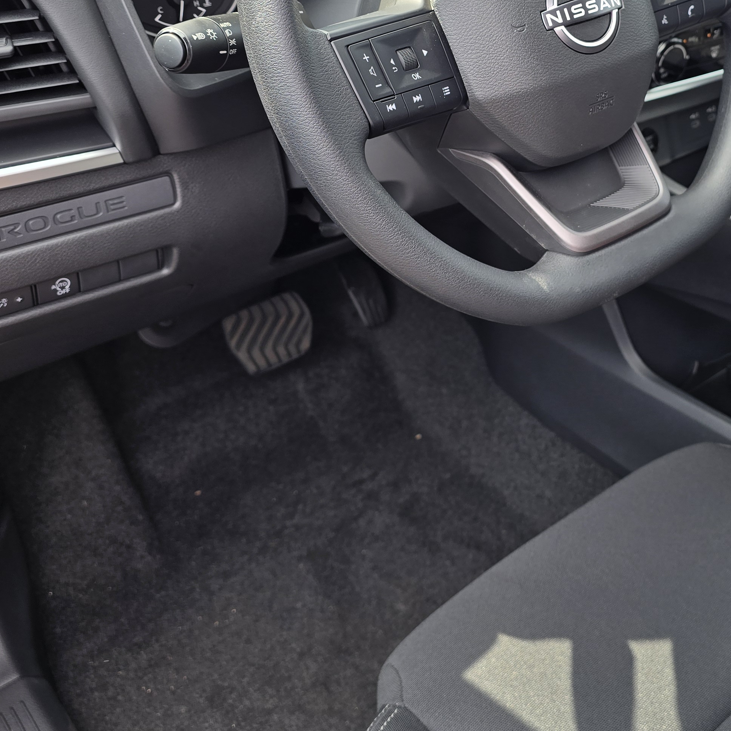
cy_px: 188
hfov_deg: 39.2
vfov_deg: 39.0
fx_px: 1003
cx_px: 526
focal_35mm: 42
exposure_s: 1/180
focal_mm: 6.3
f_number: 1.7
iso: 20
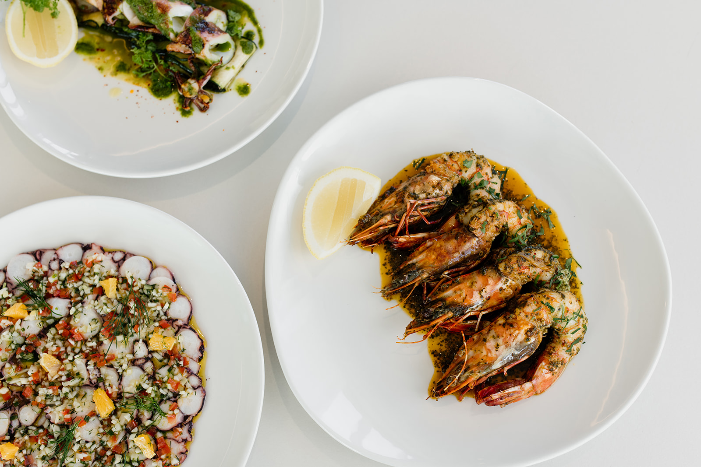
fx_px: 682
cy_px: 234
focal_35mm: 35
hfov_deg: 54.4
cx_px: 350
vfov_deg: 37.9
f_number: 5.6
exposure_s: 1/125
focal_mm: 35
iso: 250
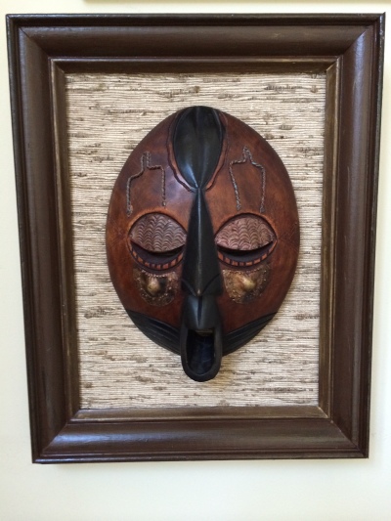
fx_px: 452
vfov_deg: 60.0
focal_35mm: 30
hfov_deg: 46.8
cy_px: 260
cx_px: 196
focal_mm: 4.12
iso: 320
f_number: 2.2
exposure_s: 1/17
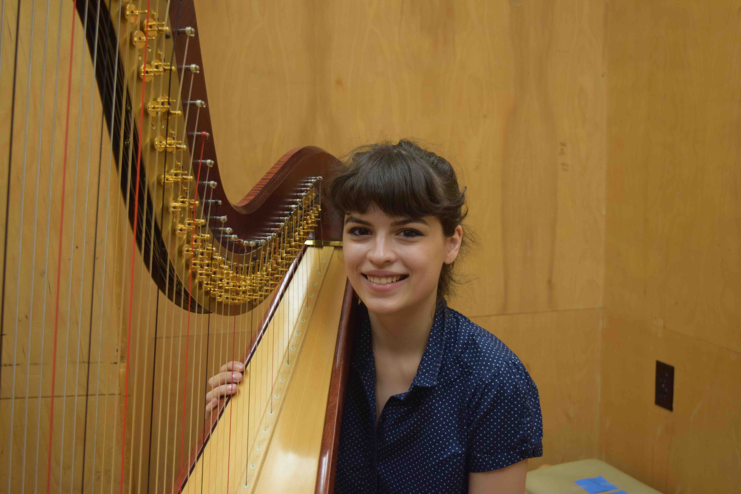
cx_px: 370
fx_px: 895
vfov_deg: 30.8
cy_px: 247
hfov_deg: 45.0
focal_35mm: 44
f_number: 4.2
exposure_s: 1/60
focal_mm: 29
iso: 560
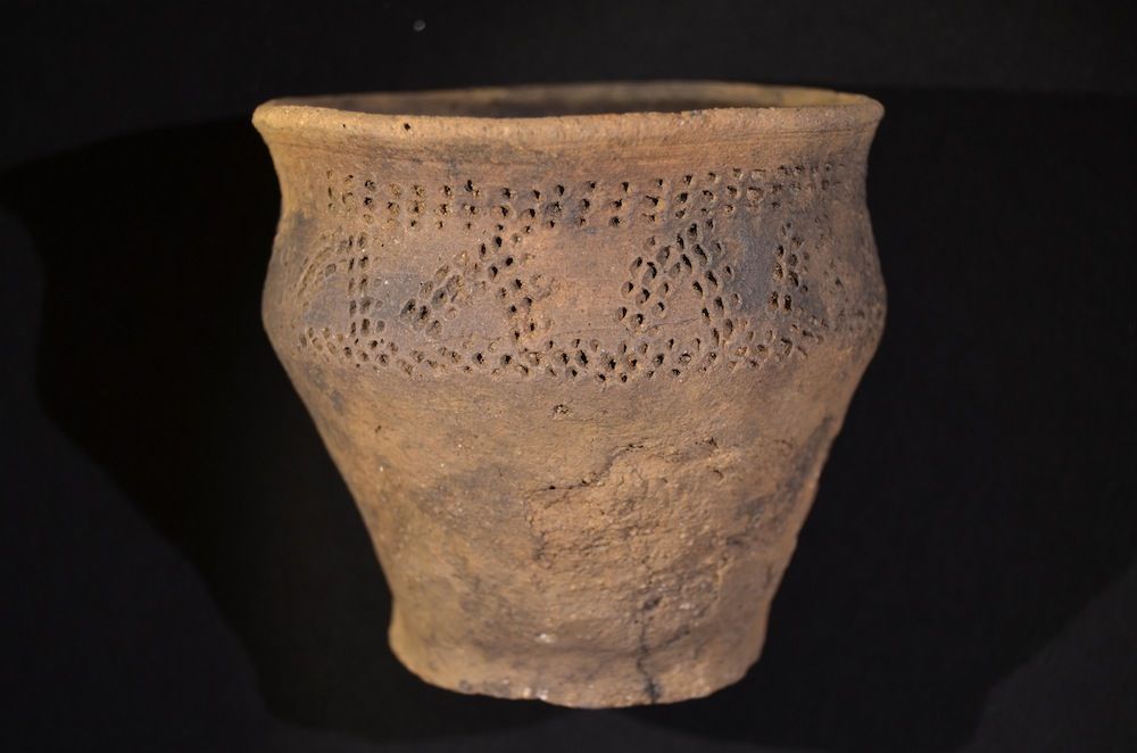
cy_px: 376
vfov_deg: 27.9
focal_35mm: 48
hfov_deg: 41.2
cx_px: 568
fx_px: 1513
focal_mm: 32
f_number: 5.6
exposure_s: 1/60
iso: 500
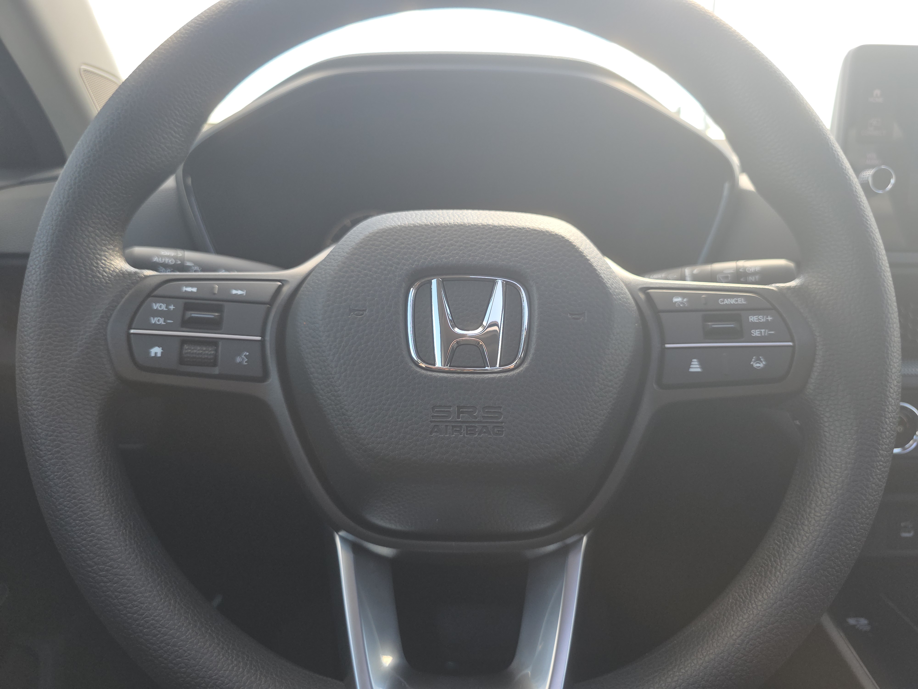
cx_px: 459
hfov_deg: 73.9
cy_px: 344
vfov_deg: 58.9
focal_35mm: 23
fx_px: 610
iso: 50
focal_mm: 6.3
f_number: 1.7
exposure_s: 1/359
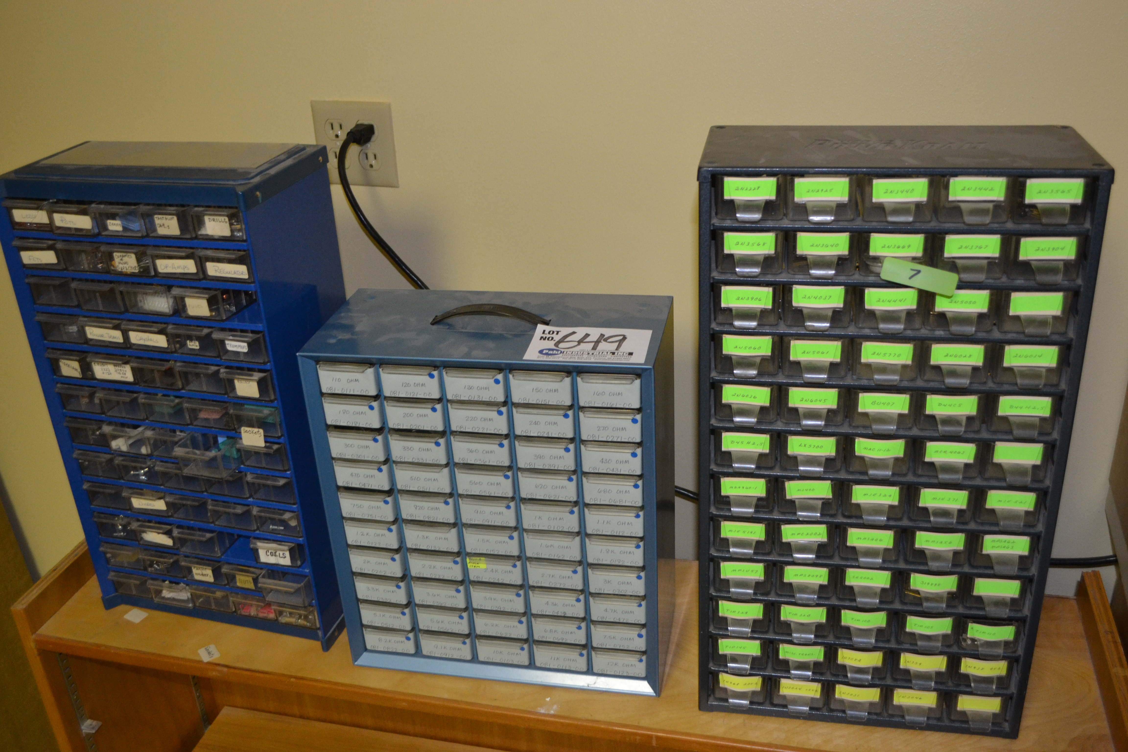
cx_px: 564
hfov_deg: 57.2
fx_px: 1034
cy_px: 376
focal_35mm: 33
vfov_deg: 40.0
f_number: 4
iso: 1250
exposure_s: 1/60
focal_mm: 22
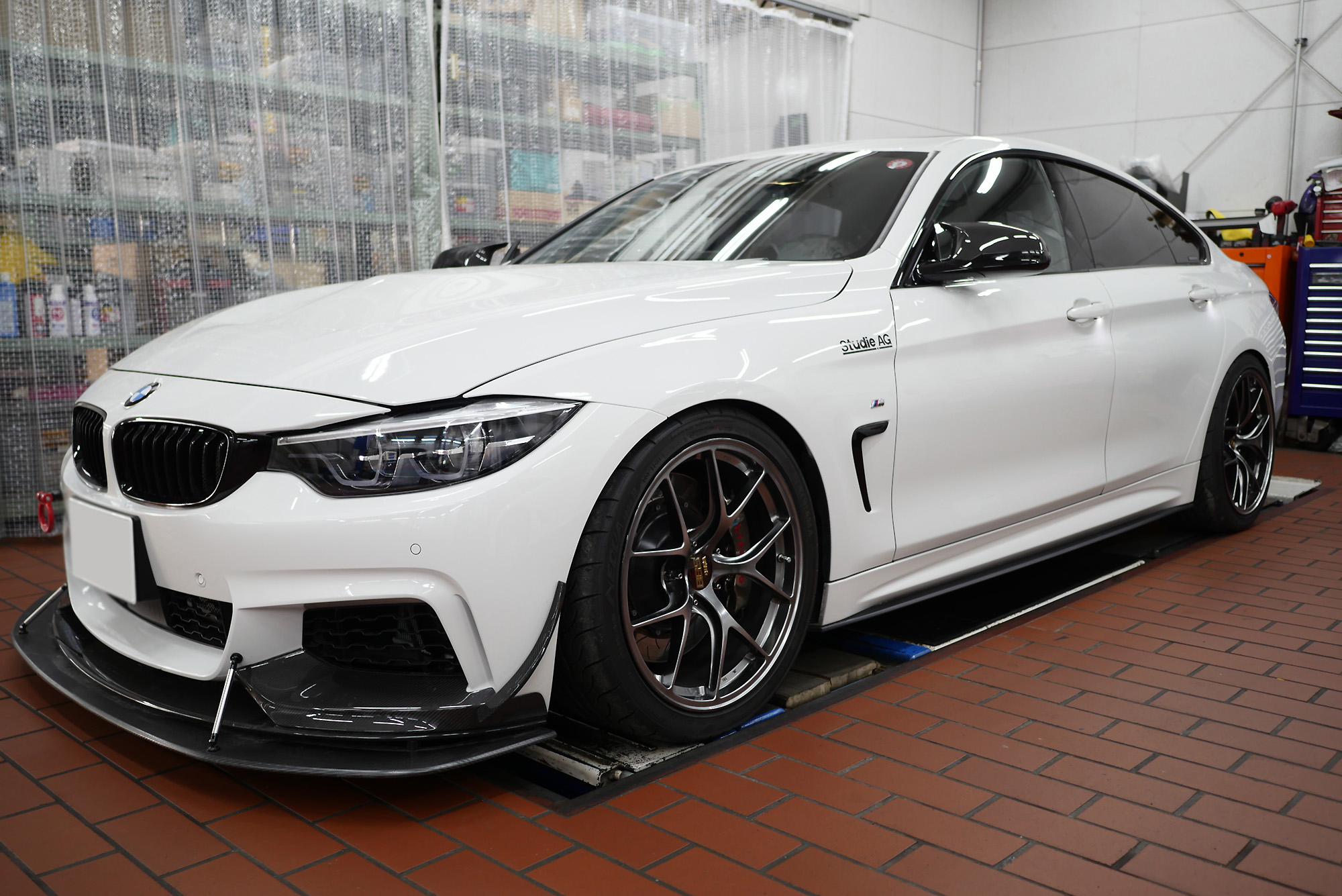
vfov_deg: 42.4
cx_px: 671
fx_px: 1156
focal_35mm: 31
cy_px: 448
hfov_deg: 60.3
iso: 200
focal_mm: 15
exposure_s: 1/80
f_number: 1.7
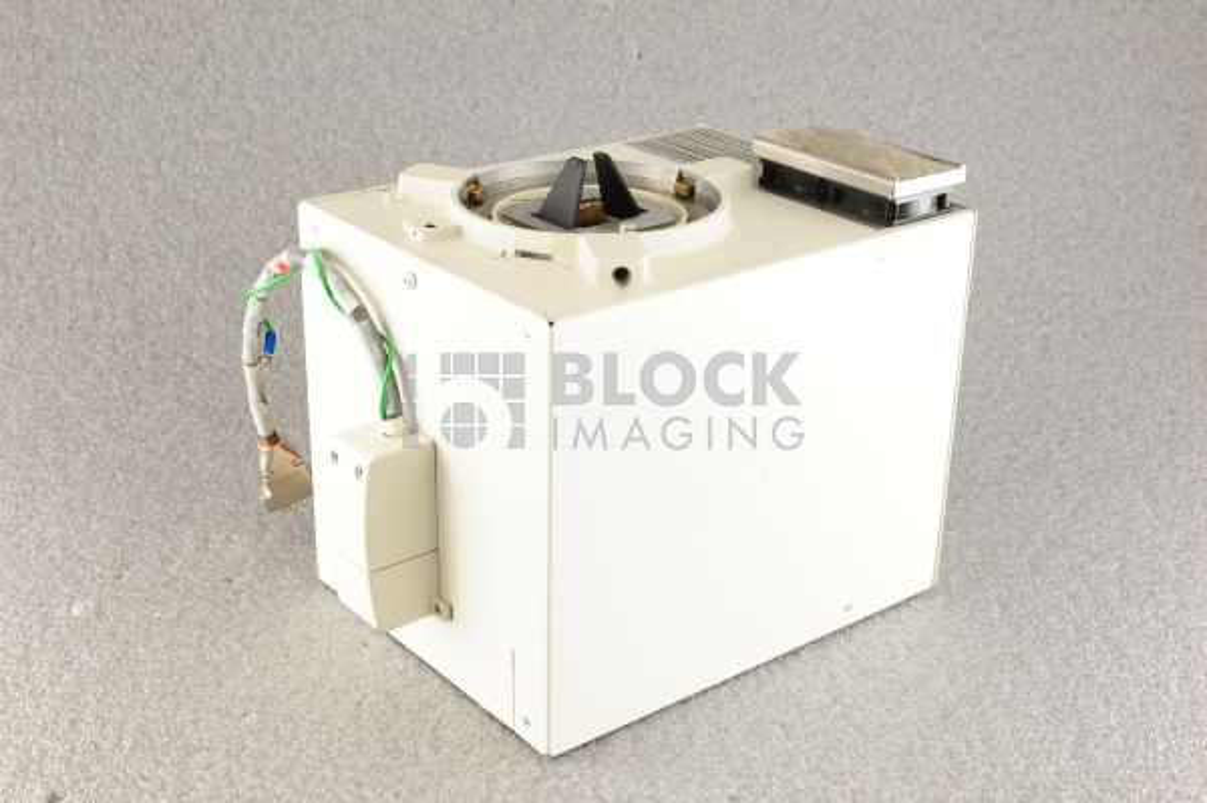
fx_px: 1675
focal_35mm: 50
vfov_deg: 26.9
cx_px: 604
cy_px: 402
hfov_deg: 39.6
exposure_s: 1/125
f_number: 10
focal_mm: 50
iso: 1600
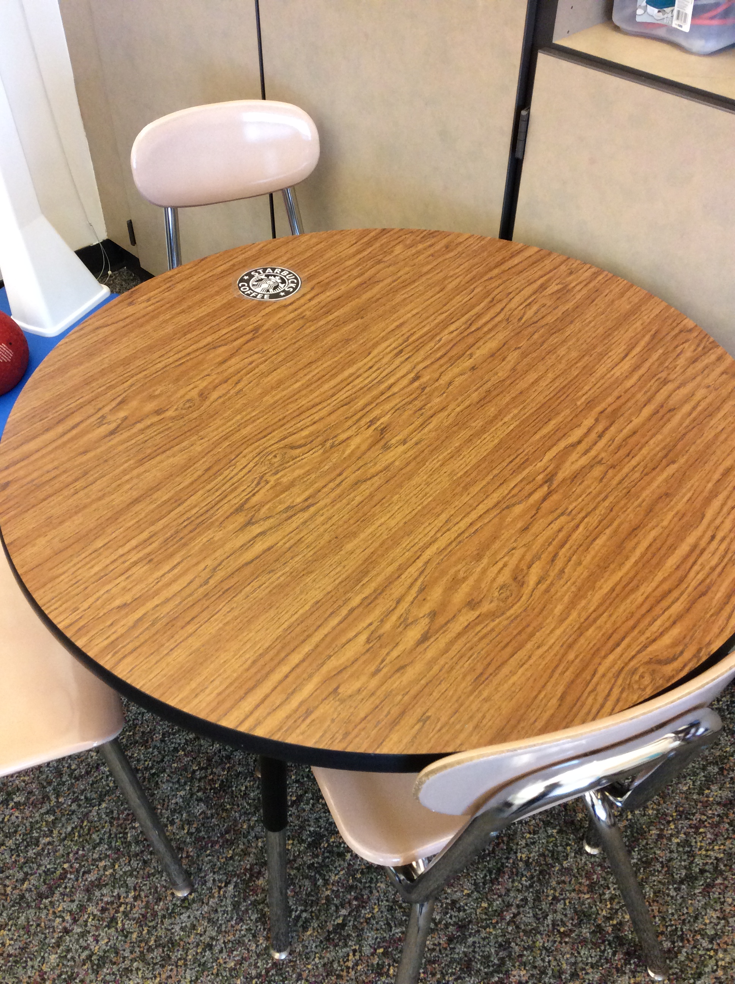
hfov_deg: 44.1
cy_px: 492
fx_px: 908
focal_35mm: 32
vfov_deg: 56.9
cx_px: 368
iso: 100
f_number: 2.4
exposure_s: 1/24
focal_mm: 3.3
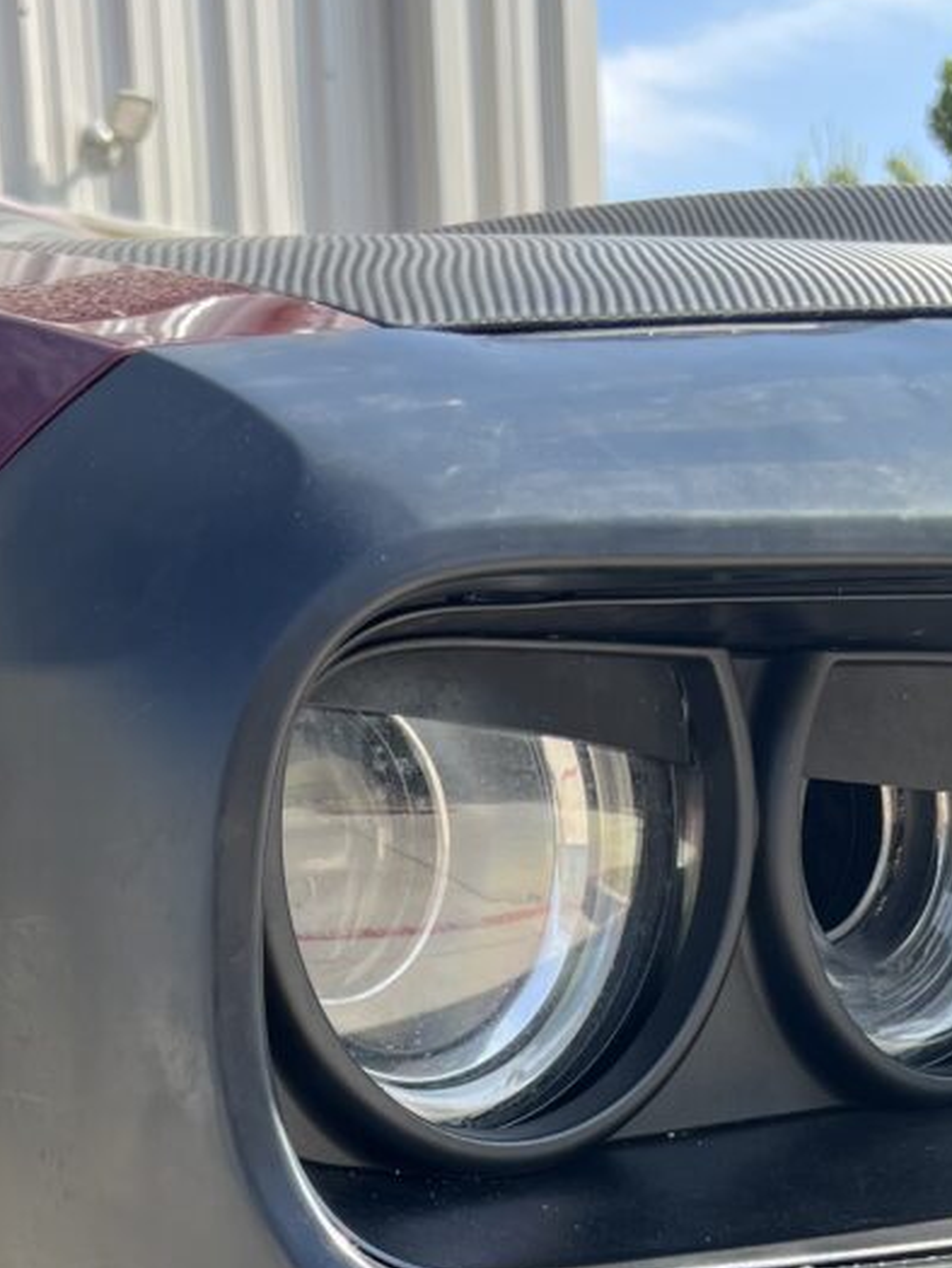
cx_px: 404
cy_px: 1437
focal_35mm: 76
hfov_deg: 19.4
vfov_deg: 23.8
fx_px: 2786
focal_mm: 5.7
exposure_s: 1/827
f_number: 1.5
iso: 50
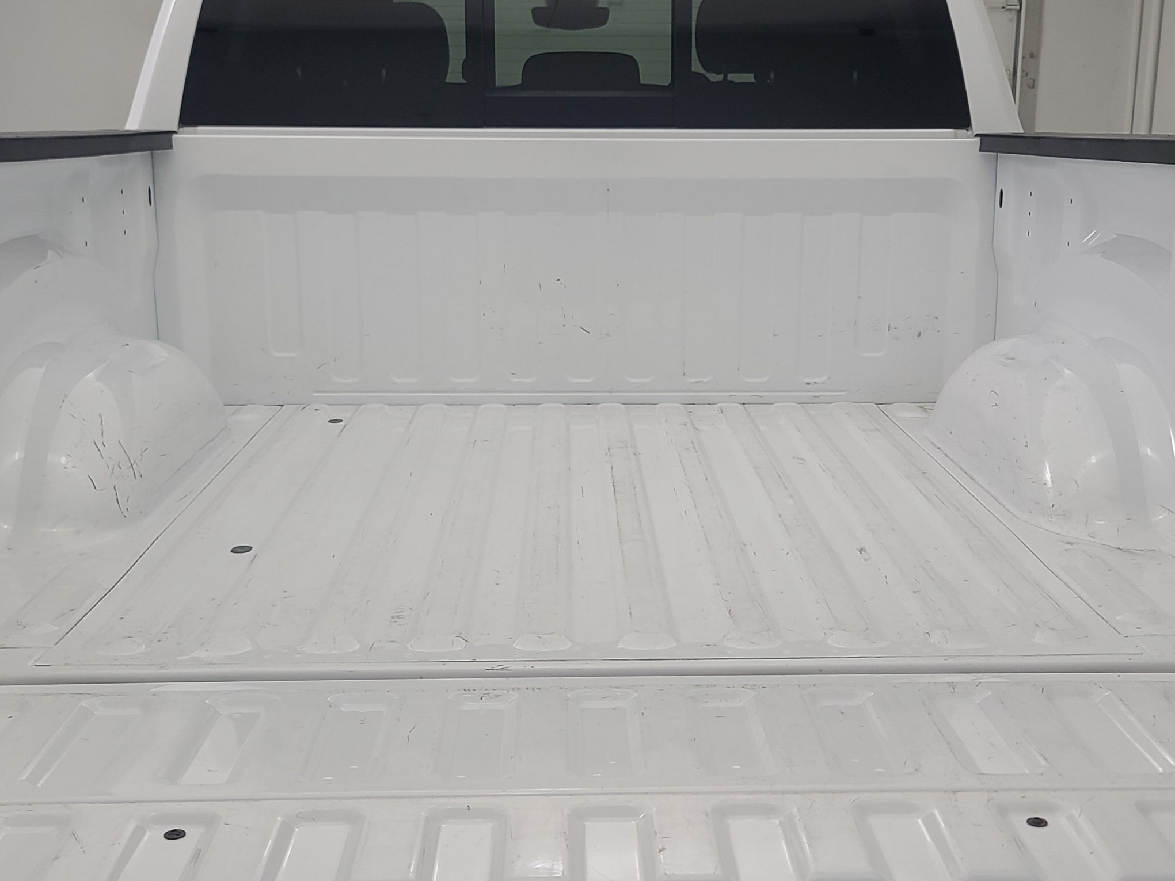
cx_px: 621
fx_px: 1663
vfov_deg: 29.6
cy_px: 542
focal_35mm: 49
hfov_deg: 38.9
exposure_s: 1/60
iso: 100
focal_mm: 7
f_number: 1.8
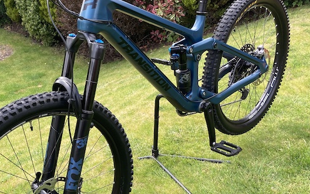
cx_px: 103
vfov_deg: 26.8
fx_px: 405
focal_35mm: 48
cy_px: 108
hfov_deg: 41.3
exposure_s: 1/230
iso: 20
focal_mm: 3.99
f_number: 1.8
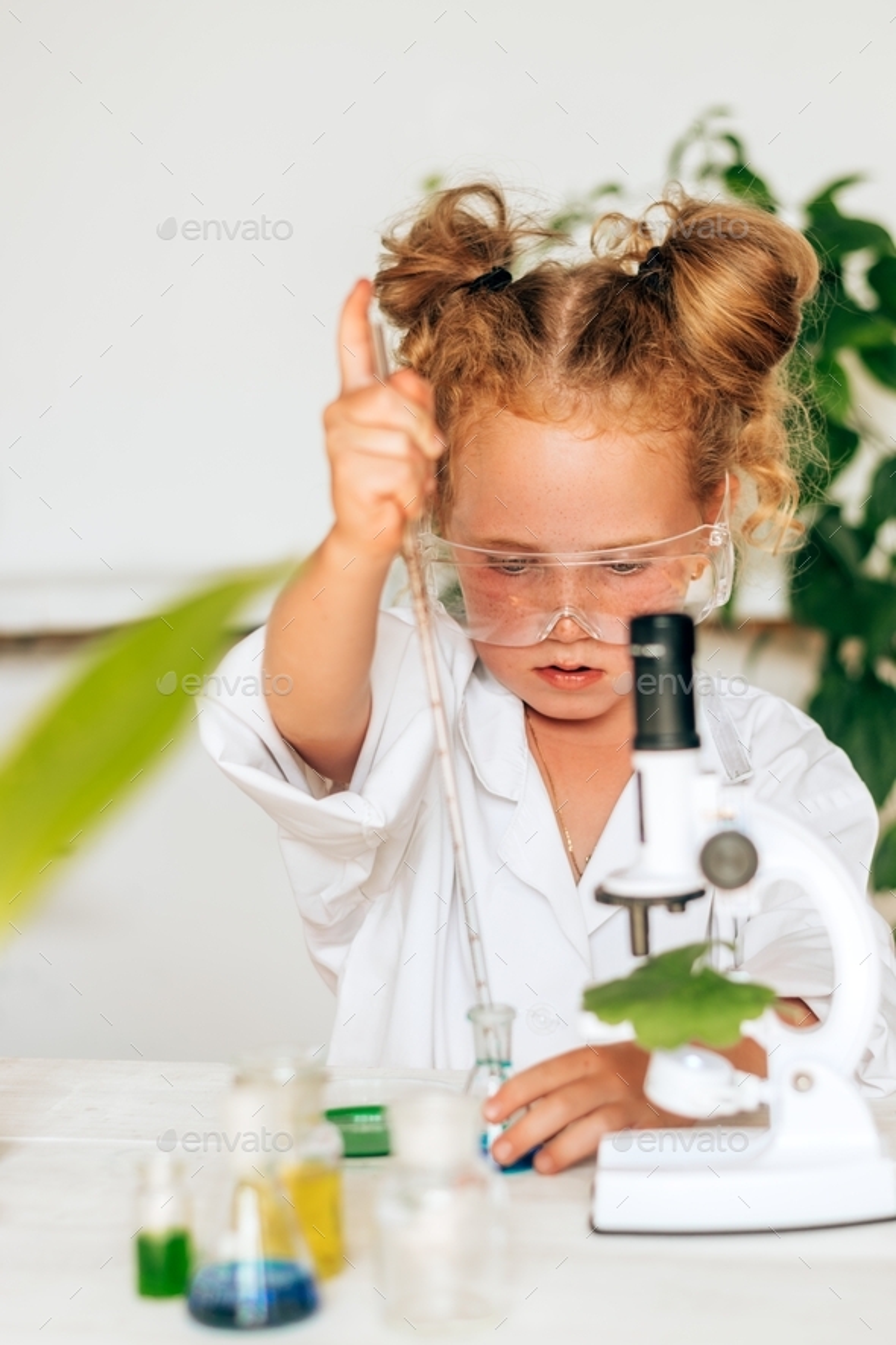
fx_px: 2800
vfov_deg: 27.0
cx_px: 448
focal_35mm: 75
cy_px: 672
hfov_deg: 18.2
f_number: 2.2
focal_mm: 50
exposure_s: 1/400
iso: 100
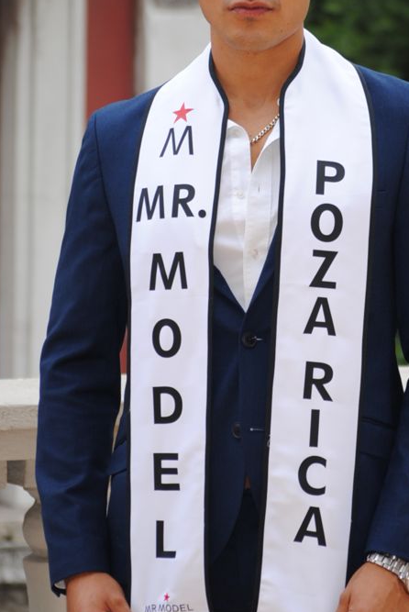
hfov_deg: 6.4
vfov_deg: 9.5
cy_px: 218
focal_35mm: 216
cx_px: 259
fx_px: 3673
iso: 100
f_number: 4.2
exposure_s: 1/160
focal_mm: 80
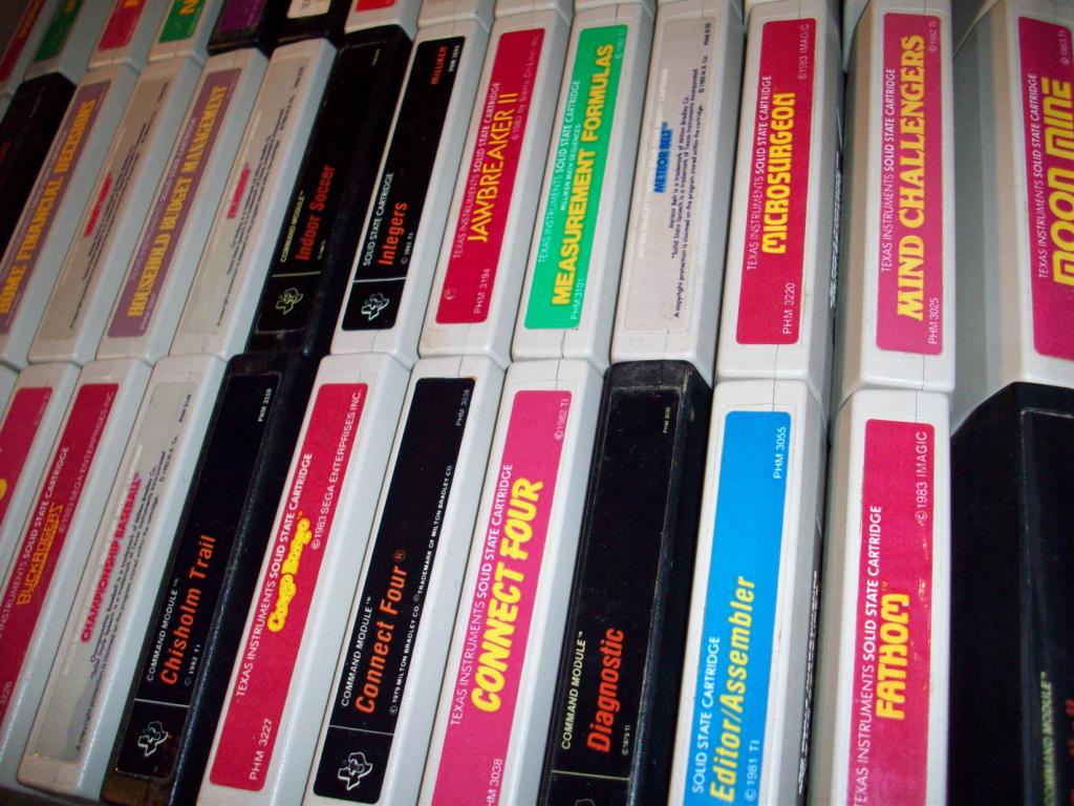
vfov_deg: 38.7
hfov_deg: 50.1
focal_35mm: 37
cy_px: 403
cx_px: 537
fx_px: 1148
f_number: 2.8
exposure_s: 1/45
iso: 160
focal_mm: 6.2
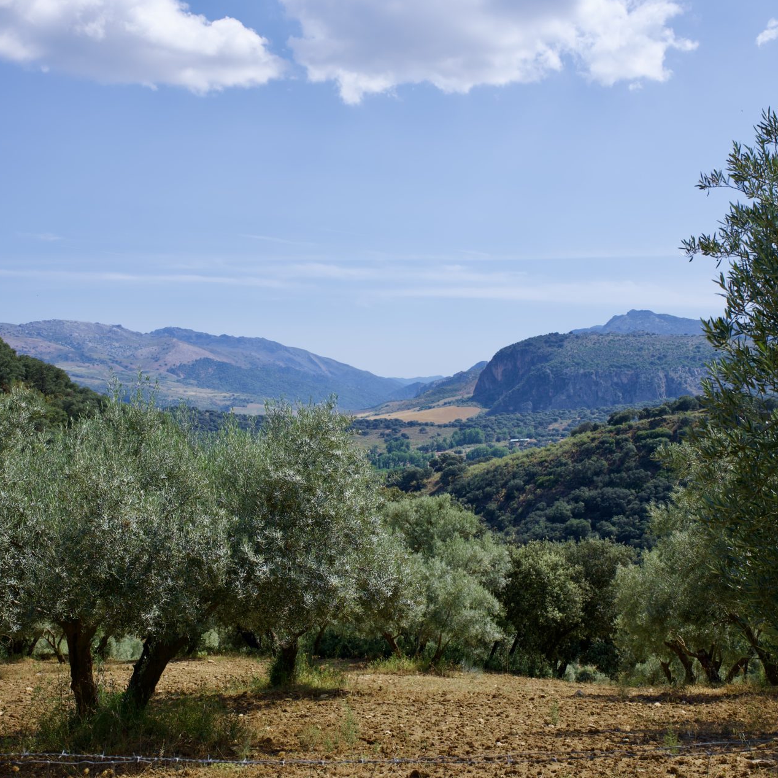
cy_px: 389
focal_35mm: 45
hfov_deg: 37.5
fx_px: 1144
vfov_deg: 37.6
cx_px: 375
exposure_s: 1/400
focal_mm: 35
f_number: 7.1
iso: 100
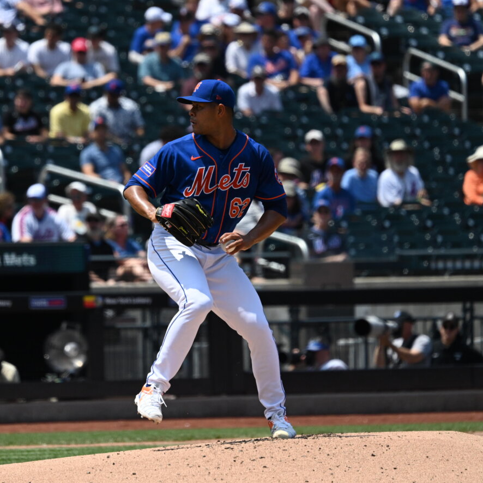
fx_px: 8240
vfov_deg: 3.4
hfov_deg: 3.4
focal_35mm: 522
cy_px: 195
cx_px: 166
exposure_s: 1/5000
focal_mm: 340
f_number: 5.3
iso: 800
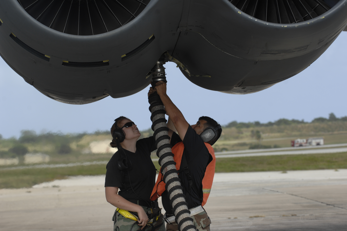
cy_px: 116
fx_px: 1805
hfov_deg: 11.0
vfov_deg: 7.3
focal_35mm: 188
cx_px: 174
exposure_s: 1/500
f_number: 6.7
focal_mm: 125
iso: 200
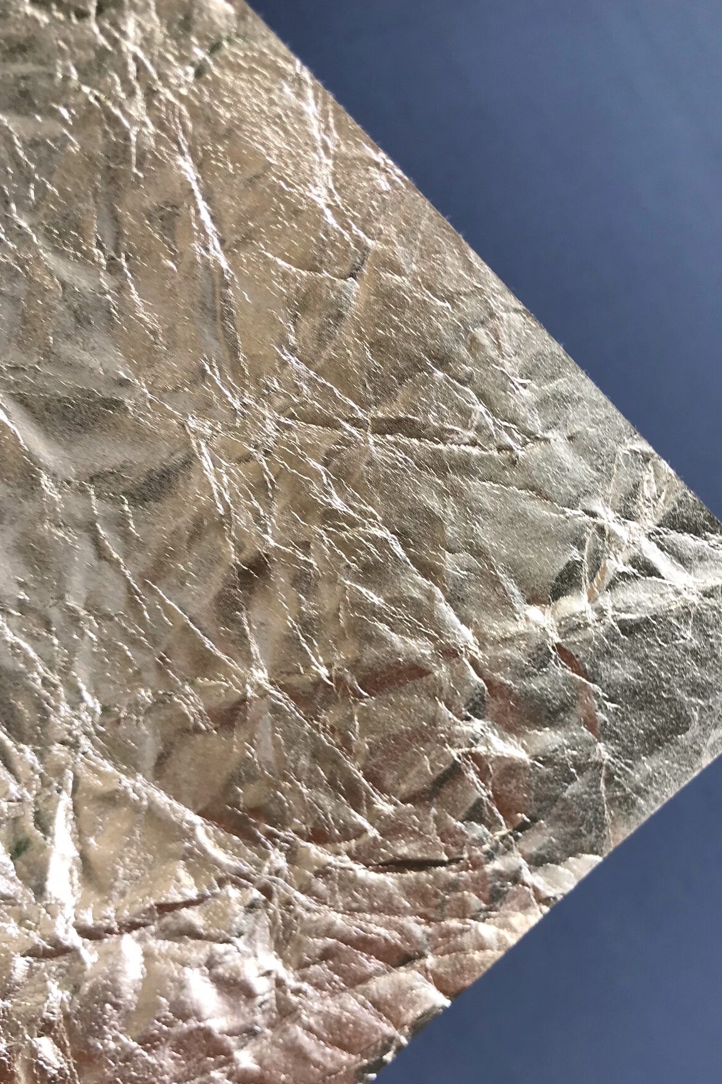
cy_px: 603
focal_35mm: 34
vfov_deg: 55.7
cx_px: 447
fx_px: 1023
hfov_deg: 38.6
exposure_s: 1/60
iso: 25
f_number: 1.8
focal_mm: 3.99
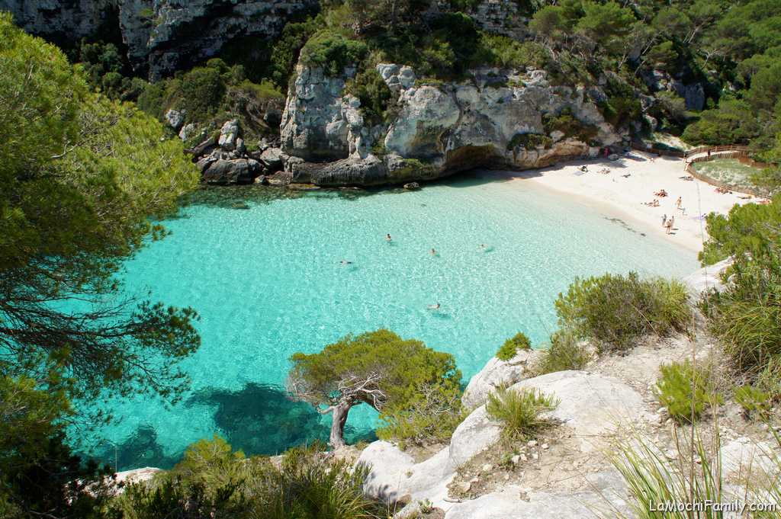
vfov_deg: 47.9
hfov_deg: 67.4
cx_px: 390
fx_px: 585
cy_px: 260
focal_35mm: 27
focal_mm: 18
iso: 200
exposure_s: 1/400
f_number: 10
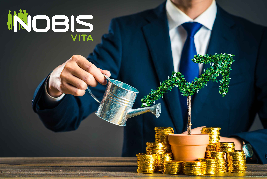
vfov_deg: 16.1
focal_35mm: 85
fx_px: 631
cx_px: 134
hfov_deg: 23.9
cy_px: 90
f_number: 5.6
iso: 80
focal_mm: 85
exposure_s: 1/125
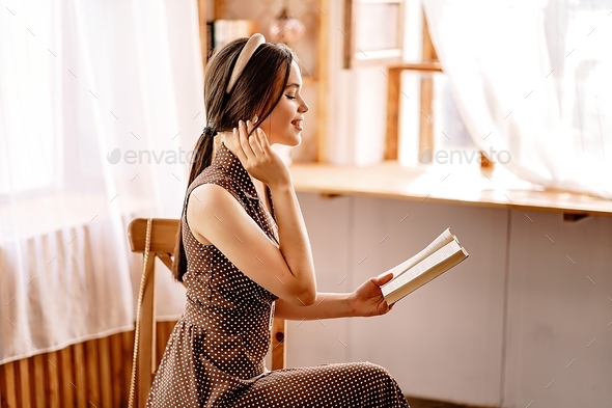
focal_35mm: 85
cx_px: 306
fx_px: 1445
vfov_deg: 16.1
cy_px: 204
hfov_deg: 23.9
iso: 320
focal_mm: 85
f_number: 1.8
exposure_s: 1/320
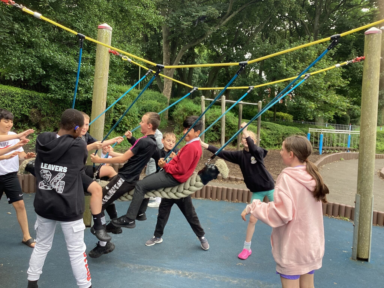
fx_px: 344
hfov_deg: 58.4
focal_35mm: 31
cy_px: 144
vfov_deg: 45.4
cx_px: 192
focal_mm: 3.3
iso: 25
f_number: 2.4
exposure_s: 1/120
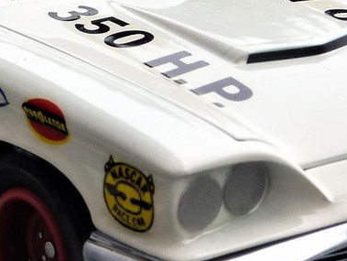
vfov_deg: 9.6
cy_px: 40
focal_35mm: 155
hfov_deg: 12.7
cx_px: 63
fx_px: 1555
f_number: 3.7
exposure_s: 1/40
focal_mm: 6.9
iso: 80
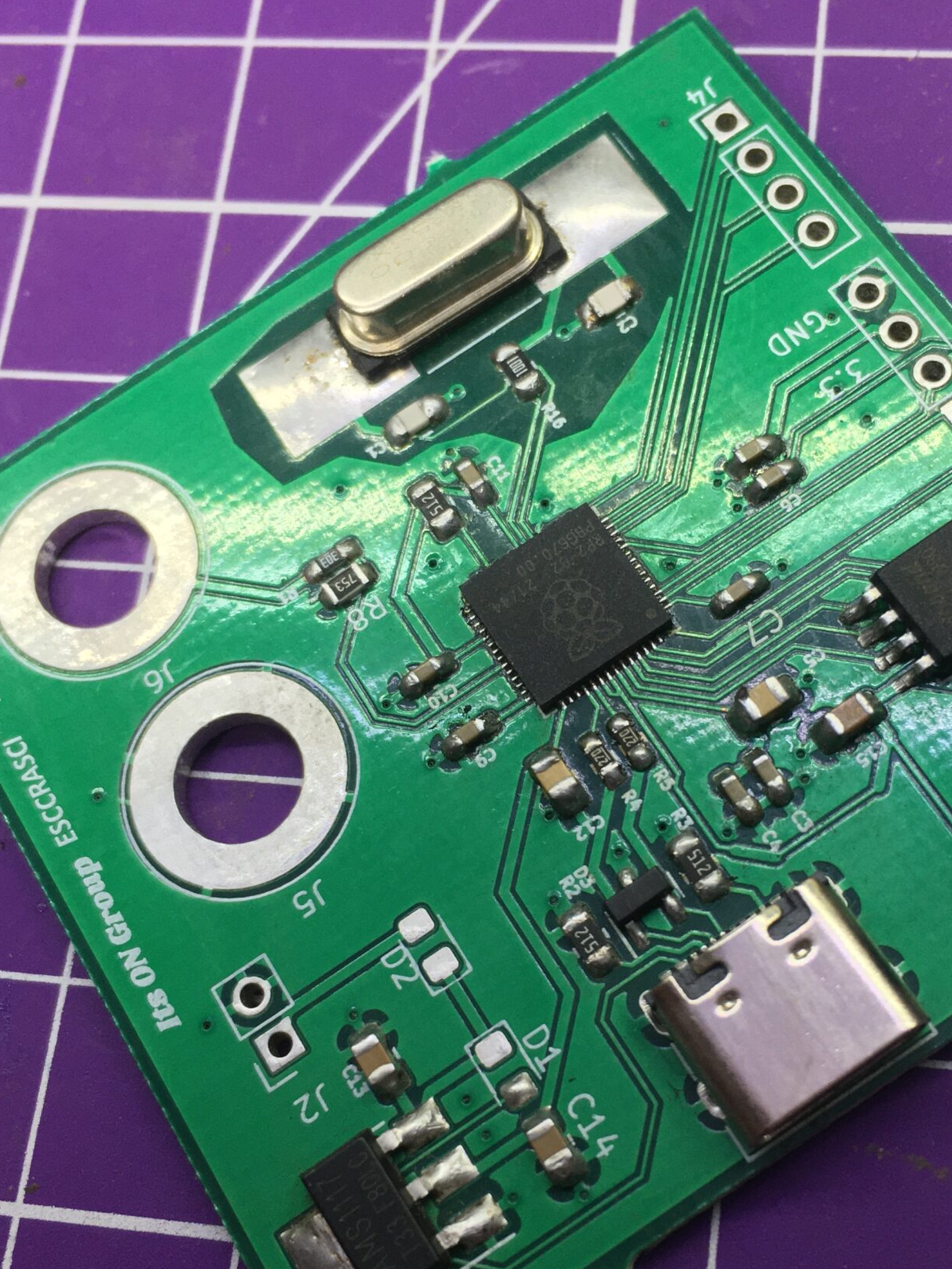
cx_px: 595
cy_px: 736
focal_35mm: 45
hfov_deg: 32.0
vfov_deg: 42.0
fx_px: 1651
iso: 80
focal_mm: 4.15
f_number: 2.2
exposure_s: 1/33
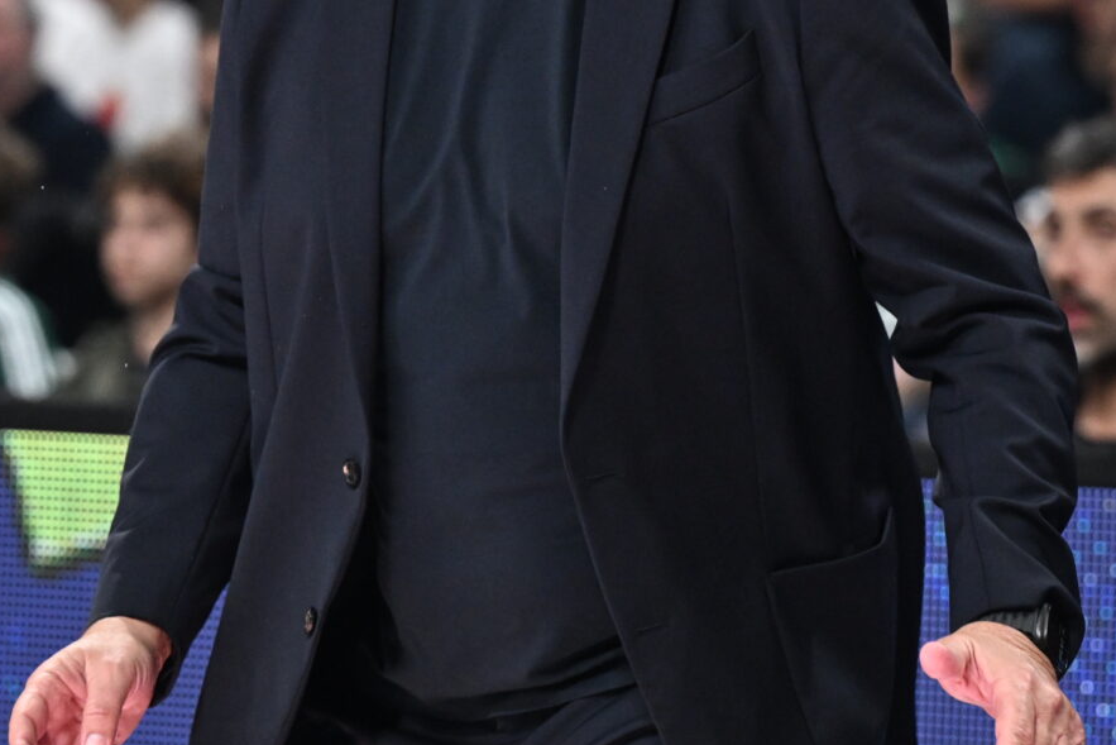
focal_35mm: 313
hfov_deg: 6.6
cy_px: 44
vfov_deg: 4.4
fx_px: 9704
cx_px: 493
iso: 4000
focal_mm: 135
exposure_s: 1/800
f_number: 3.5
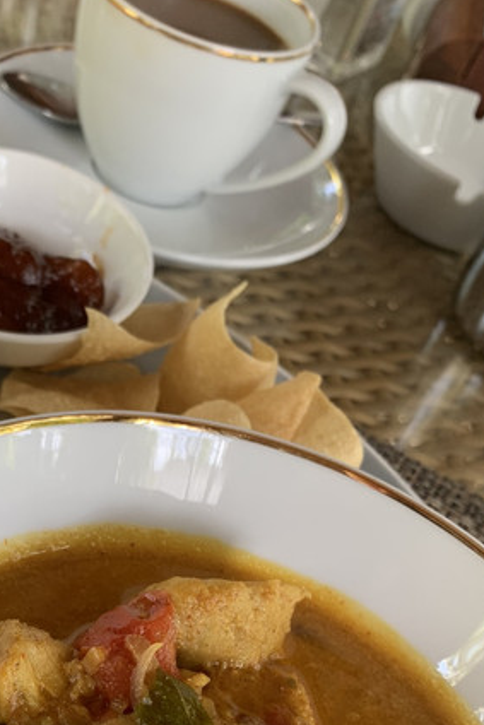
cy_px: 607
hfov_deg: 25.7
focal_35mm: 51
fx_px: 1028
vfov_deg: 37.1
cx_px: 51
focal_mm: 4.25
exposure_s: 1/121
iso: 64
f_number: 1.8
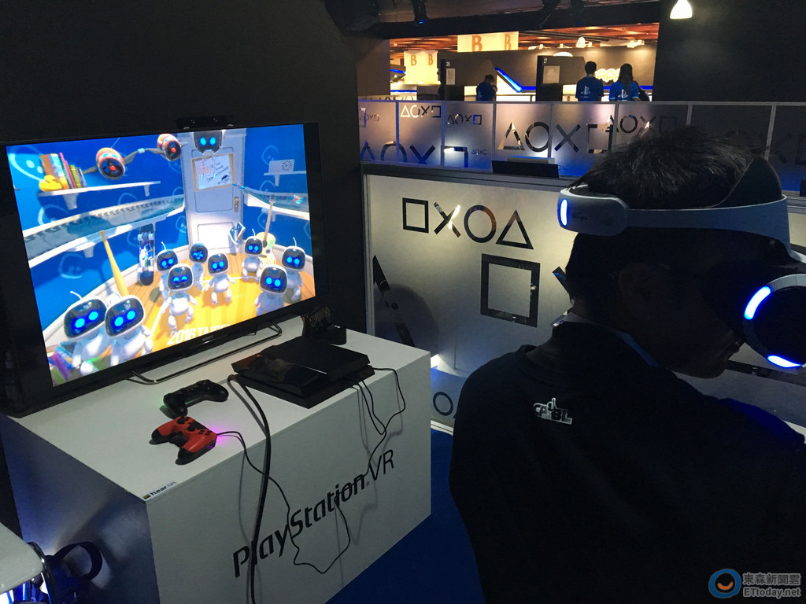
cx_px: 403
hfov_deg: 61.7
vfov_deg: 48.2
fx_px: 675
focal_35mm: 29
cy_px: 302
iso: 200
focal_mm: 4.15
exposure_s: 1/30
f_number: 2.2
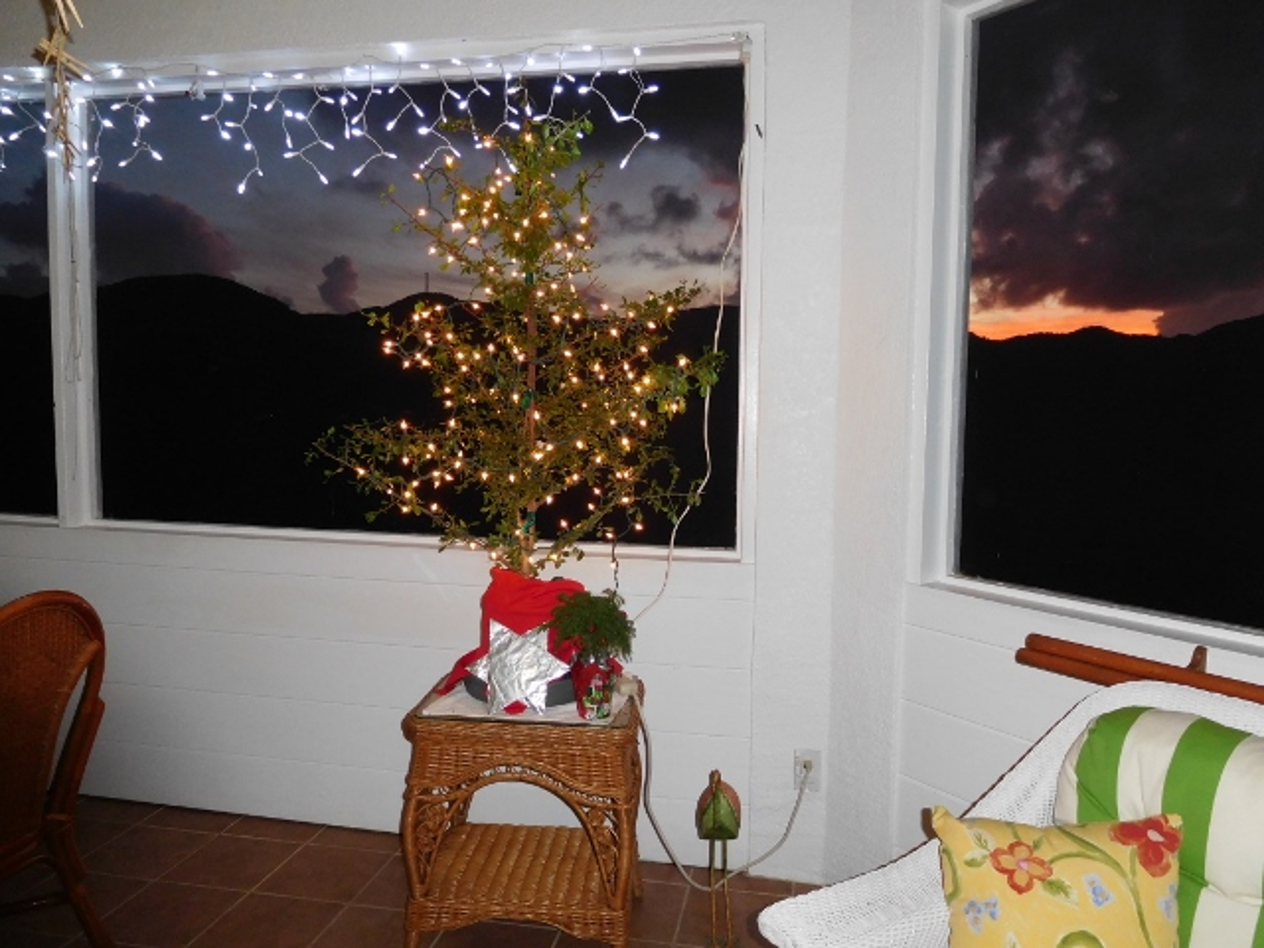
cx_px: 632
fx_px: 913
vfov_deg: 54.9
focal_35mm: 25
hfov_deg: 69.4
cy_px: 474
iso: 320
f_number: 3.4
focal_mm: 4.5
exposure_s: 1/30
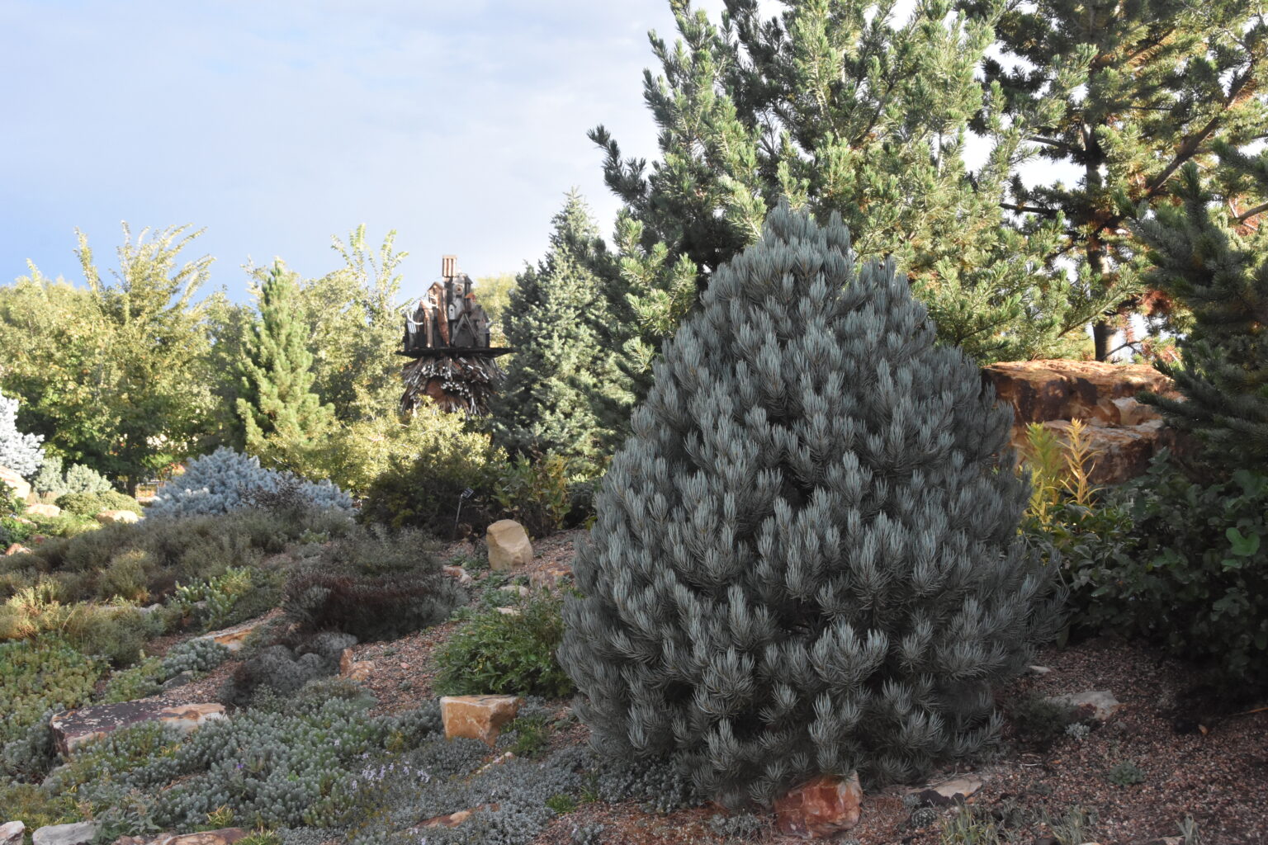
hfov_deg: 46.4
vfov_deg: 31.9
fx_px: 1479
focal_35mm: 42
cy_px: 422
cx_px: 634
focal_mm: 28
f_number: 11
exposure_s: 1/500
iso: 2500
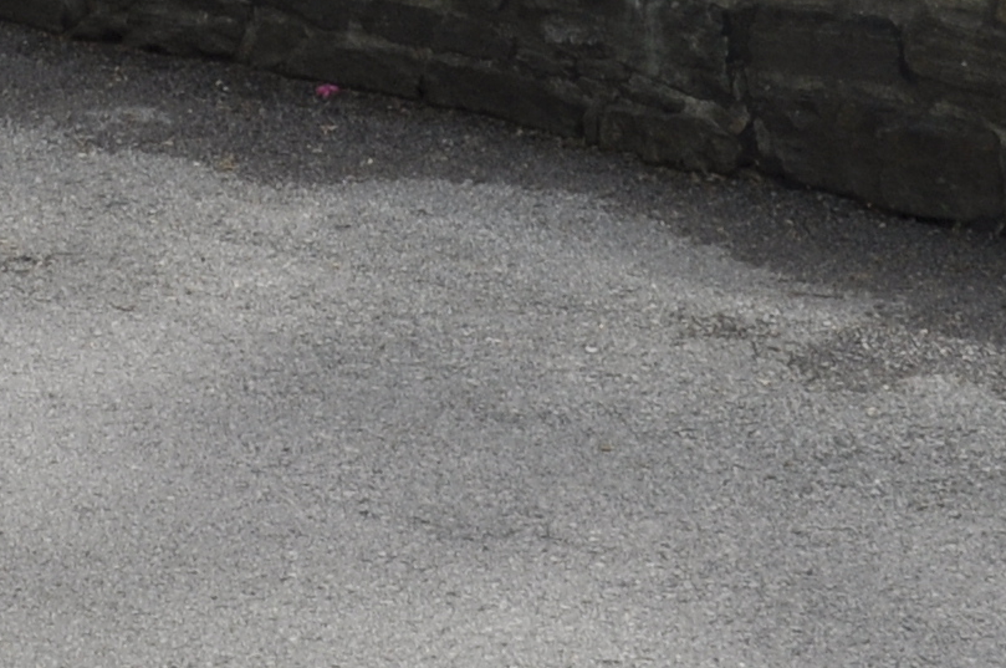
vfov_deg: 8.0
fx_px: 4437
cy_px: -894
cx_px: 62
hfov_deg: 12.8
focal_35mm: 159
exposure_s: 1/200
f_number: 10
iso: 200
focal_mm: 20
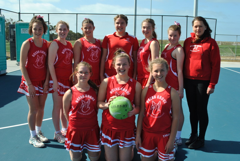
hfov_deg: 49.4
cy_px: 80
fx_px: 261
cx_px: 120
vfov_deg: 34.4
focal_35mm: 39
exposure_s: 1/250
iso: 100
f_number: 8
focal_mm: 26
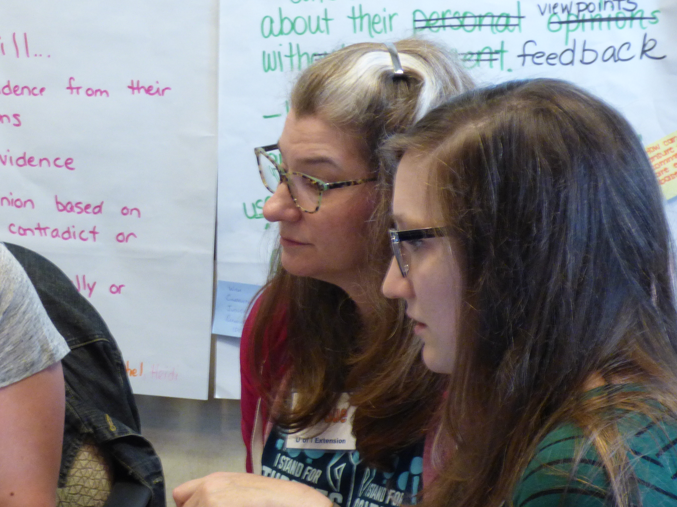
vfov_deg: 12.6
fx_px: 2288
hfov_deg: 16.7
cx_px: 150
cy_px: 377
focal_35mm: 117
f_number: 4.3
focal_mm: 12.29
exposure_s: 1/10
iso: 400
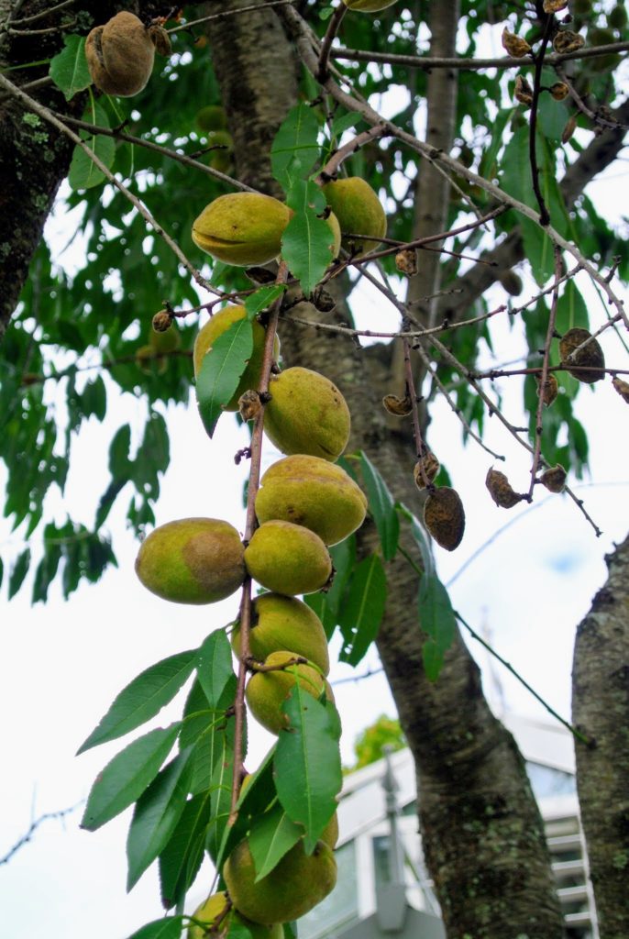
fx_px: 2116
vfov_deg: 25.0
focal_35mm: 81
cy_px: 470
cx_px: 314
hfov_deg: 16.9
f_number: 5.6
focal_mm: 30
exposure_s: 1/200
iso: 100
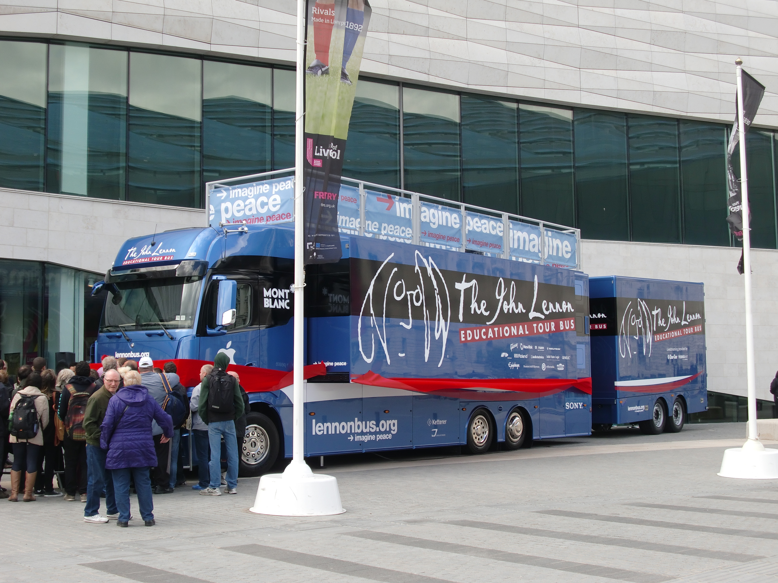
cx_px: 389
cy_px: 292
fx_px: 1169
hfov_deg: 36.8
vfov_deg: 28.0
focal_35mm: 52
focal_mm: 9.1
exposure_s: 1/320
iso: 64
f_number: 3.4
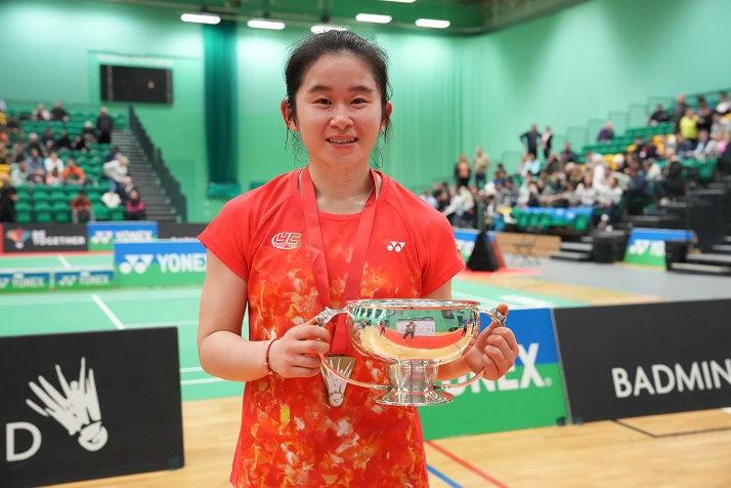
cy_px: 244
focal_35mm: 43
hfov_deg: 45.4
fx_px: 873
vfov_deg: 31.2
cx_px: 366
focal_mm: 43
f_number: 4.5
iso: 6400
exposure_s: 1/400
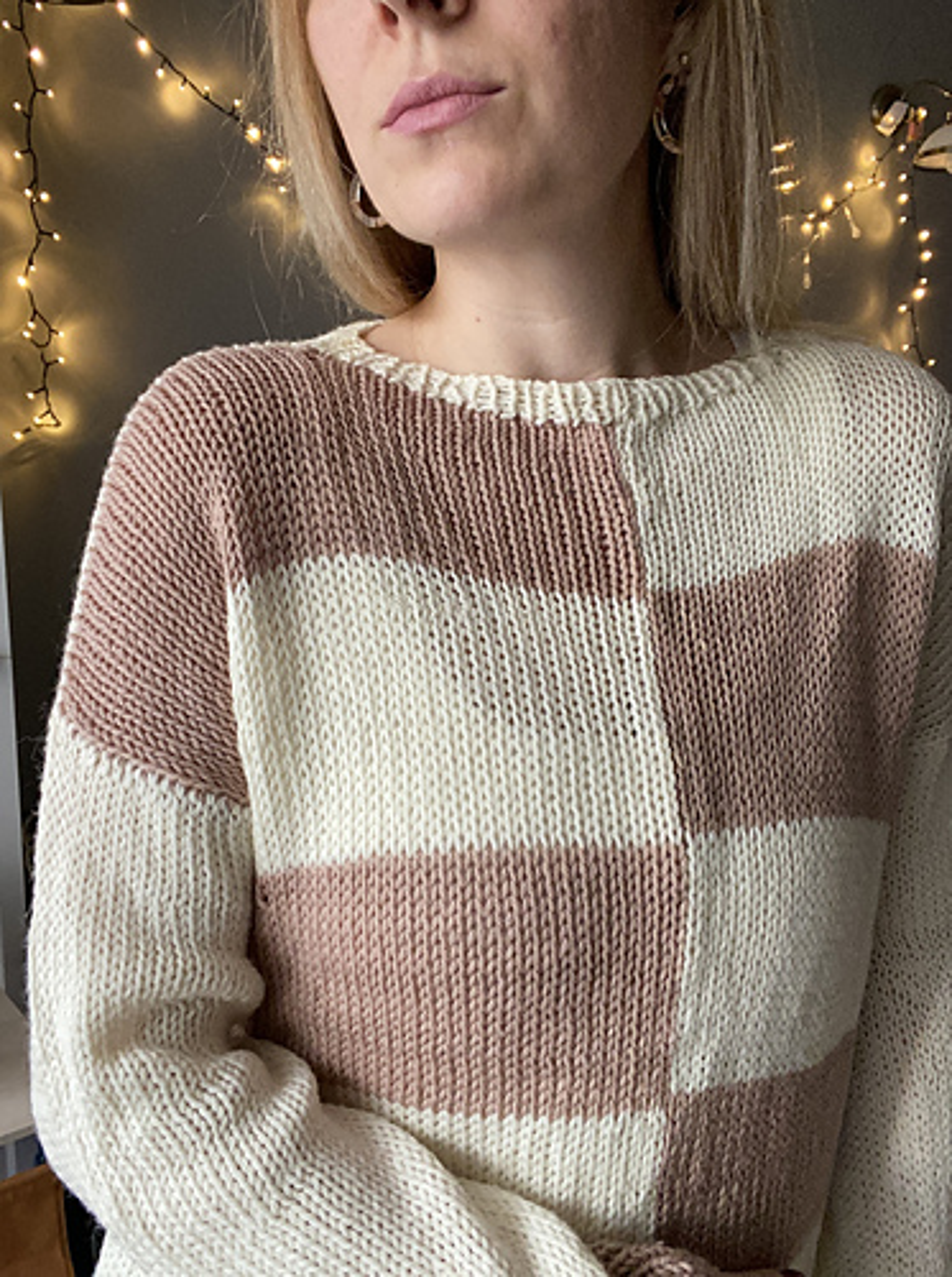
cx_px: 476
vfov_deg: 60.1
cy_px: 638
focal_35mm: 30
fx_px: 1104
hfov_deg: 46.7
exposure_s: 1/60
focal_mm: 2.71
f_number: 2.2
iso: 250
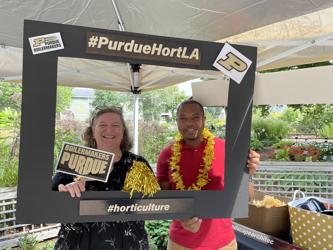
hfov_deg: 67.3
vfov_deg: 53.1
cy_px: 125
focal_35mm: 26
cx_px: 166
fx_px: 250
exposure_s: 1/202
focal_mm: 4.2
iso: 32
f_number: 1.6
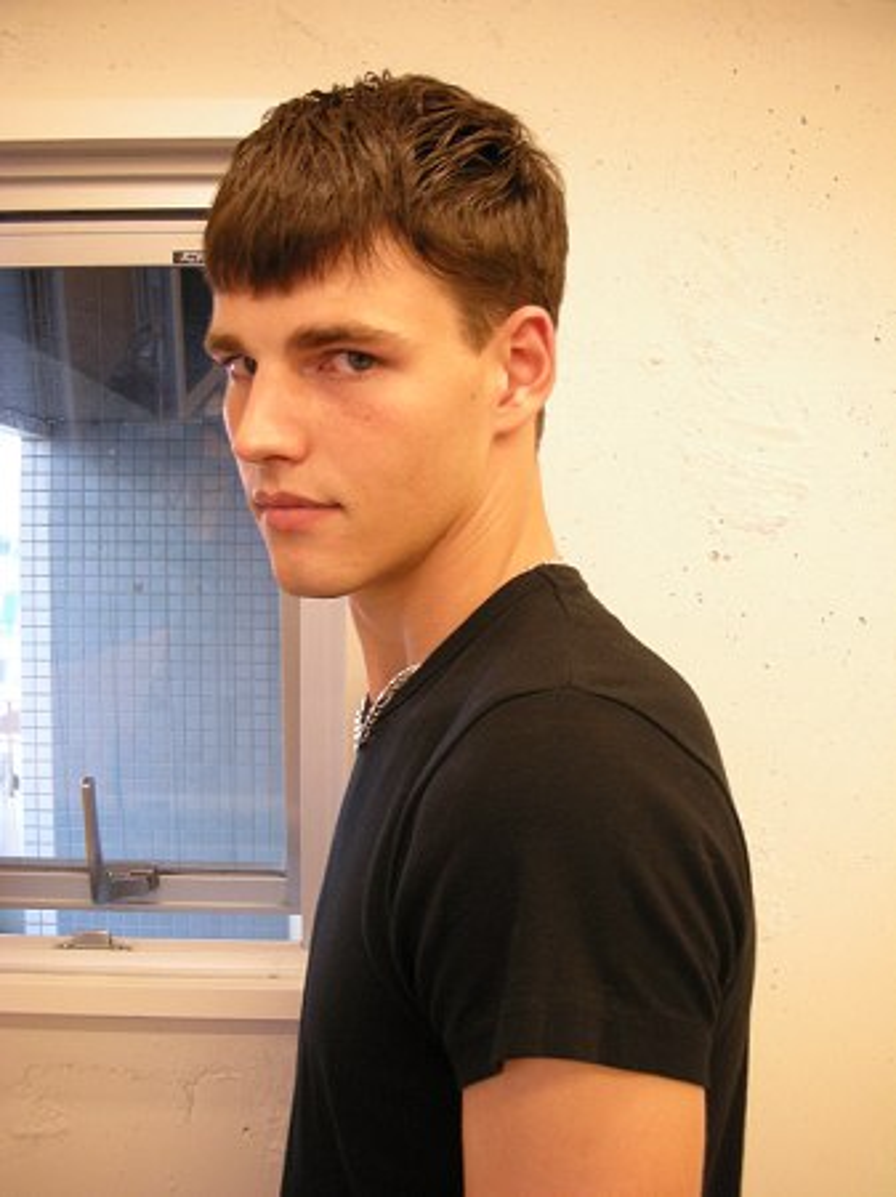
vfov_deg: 52.7
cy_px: 598
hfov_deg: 40.7
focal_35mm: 35
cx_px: 448
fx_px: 1209
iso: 124
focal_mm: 5.8
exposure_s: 1/29.8
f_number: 2.8
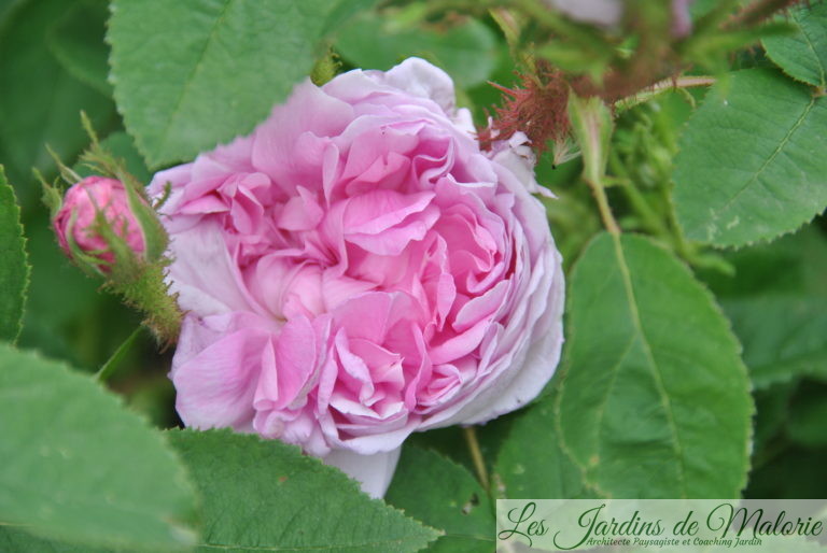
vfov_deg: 7.9
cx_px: 414
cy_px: 276
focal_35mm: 174
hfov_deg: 11.8
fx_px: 4002
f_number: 5.6
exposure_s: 1/160
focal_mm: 116
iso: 200
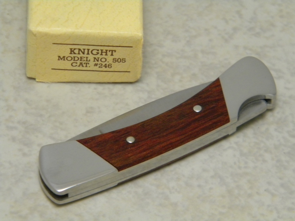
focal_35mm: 183
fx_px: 1560
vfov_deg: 8.1
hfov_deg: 10.8
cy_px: 110
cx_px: 148
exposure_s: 1/19.2
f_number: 5.2
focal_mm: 33.1
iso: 400
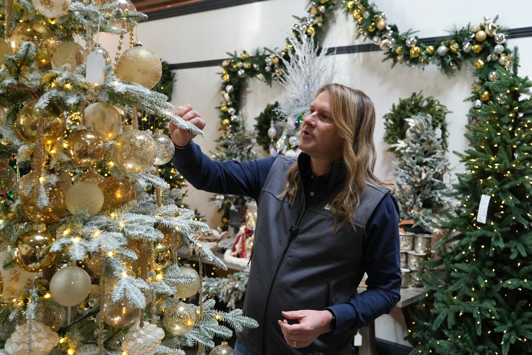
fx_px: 532
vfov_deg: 36.9
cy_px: 178
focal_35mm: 36
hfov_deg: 53.1
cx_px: 266
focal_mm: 36
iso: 1600
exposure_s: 1/125
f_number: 4.5
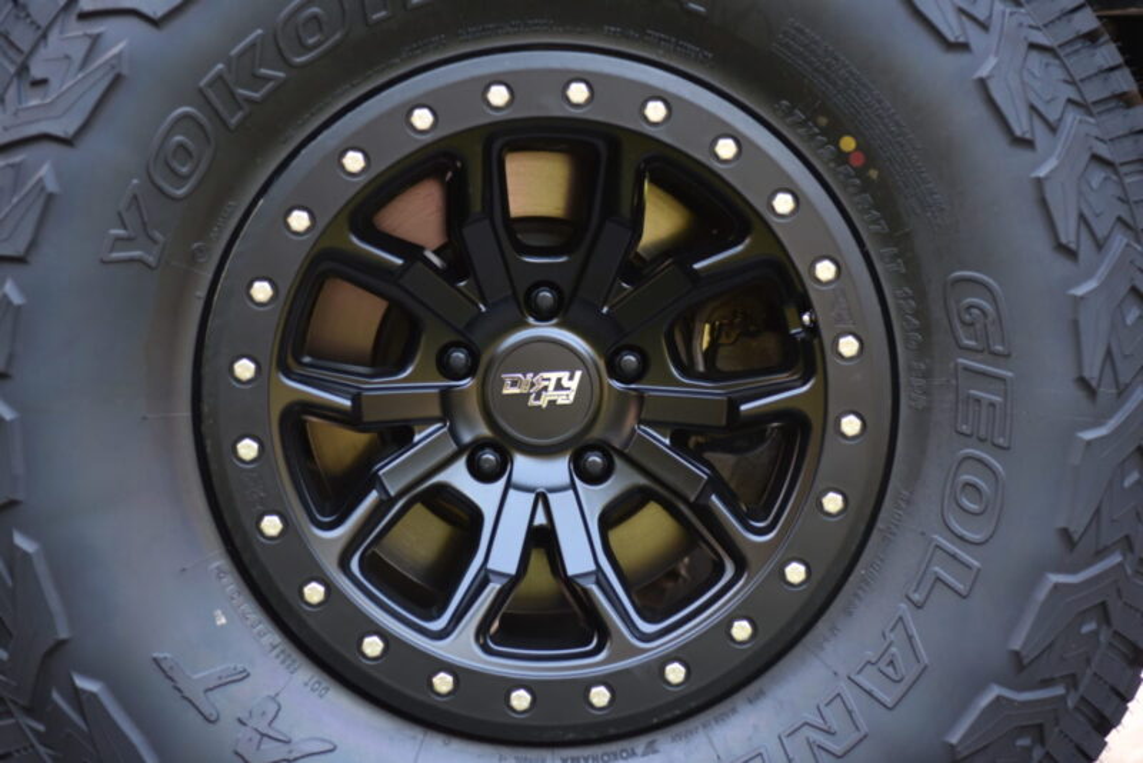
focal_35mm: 100
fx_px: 3176
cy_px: 382
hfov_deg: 20.4
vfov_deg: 13.7
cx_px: 572
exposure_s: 1/125
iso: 1400
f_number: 3
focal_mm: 100
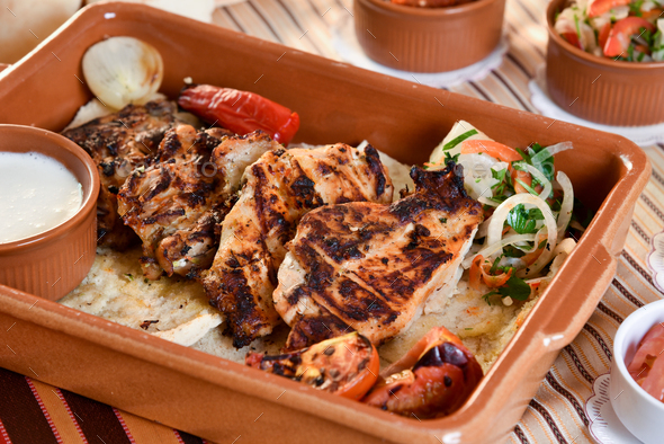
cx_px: 332
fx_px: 2214
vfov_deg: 11.4
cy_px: 222
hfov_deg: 17.1
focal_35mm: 120
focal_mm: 120
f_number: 8
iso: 400
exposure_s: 1/25
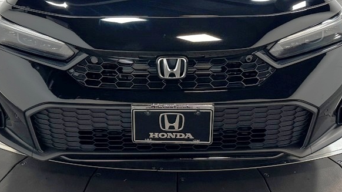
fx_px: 417
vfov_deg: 25.6
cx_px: 170
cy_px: 46
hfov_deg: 44.6
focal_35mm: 46
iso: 320
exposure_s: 1/60
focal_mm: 6.86
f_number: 1.78
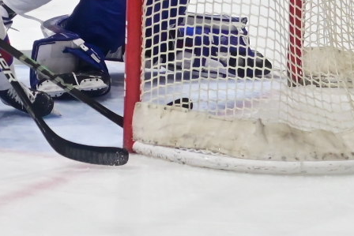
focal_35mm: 188
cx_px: -45
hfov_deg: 10.8
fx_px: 1849
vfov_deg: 7.2
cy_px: -116
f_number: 2.8
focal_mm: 35
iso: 2000
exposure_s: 1/2000
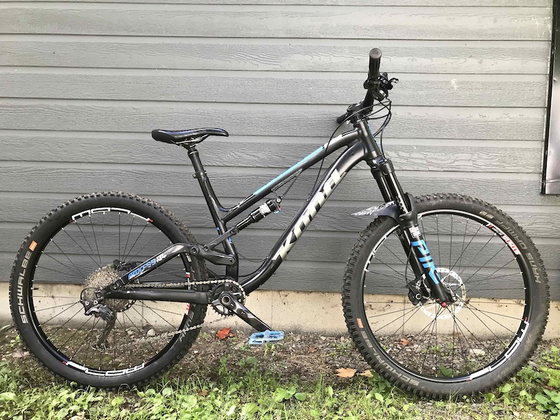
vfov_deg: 49.7
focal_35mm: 28
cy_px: 210
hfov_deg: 63.4
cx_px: 280
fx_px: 453
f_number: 1.8
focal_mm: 3.99
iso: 25
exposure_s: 1/40
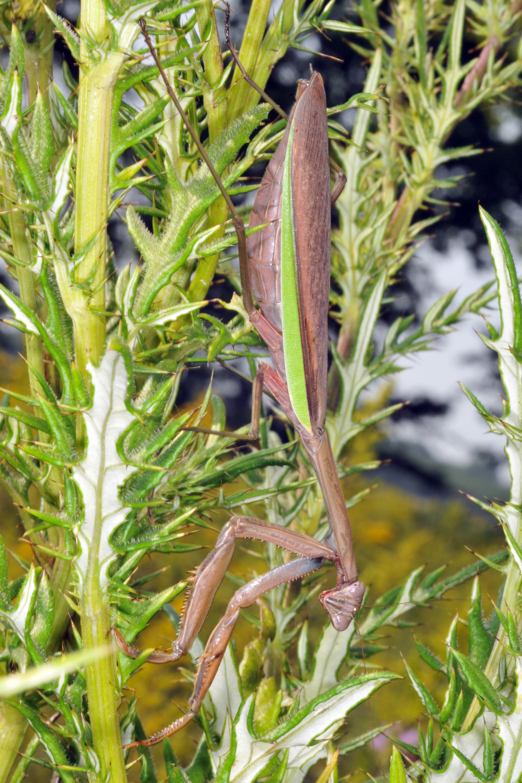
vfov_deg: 15.1
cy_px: 390
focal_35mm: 136
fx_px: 2958
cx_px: 262
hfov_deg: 10.1
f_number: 36
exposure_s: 1/60
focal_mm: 90
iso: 400
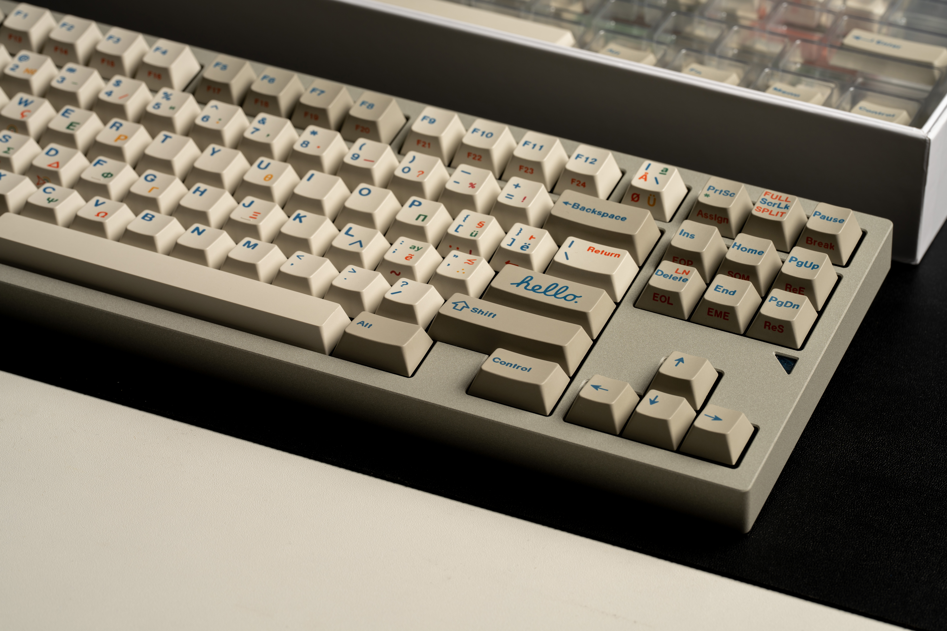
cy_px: 316
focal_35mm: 105
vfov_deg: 13.0
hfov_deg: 19.5
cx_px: 474
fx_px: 2762
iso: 100
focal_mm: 105
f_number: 9
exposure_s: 1/80
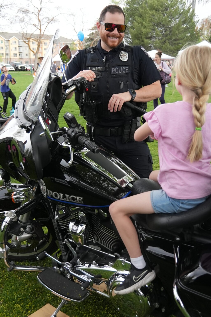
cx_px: 106
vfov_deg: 46.4
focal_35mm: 42
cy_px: 158
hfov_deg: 31.9
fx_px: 369
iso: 2500
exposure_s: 1/800
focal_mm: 28
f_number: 4.5
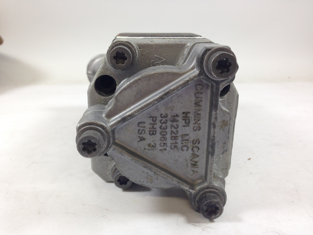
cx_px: 156
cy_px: 118
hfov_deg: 55.4
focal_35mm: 33
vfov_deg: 42.9
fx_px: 298
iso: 50
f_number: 2.4
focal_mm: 4.12
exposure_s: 1/60
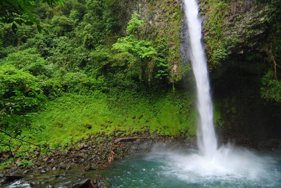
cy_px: 79
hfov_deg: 81.1
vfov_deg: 59.3
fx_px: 164
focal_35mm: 21
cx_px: 137
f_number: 4
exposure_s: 1/40
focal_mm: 12
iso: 100
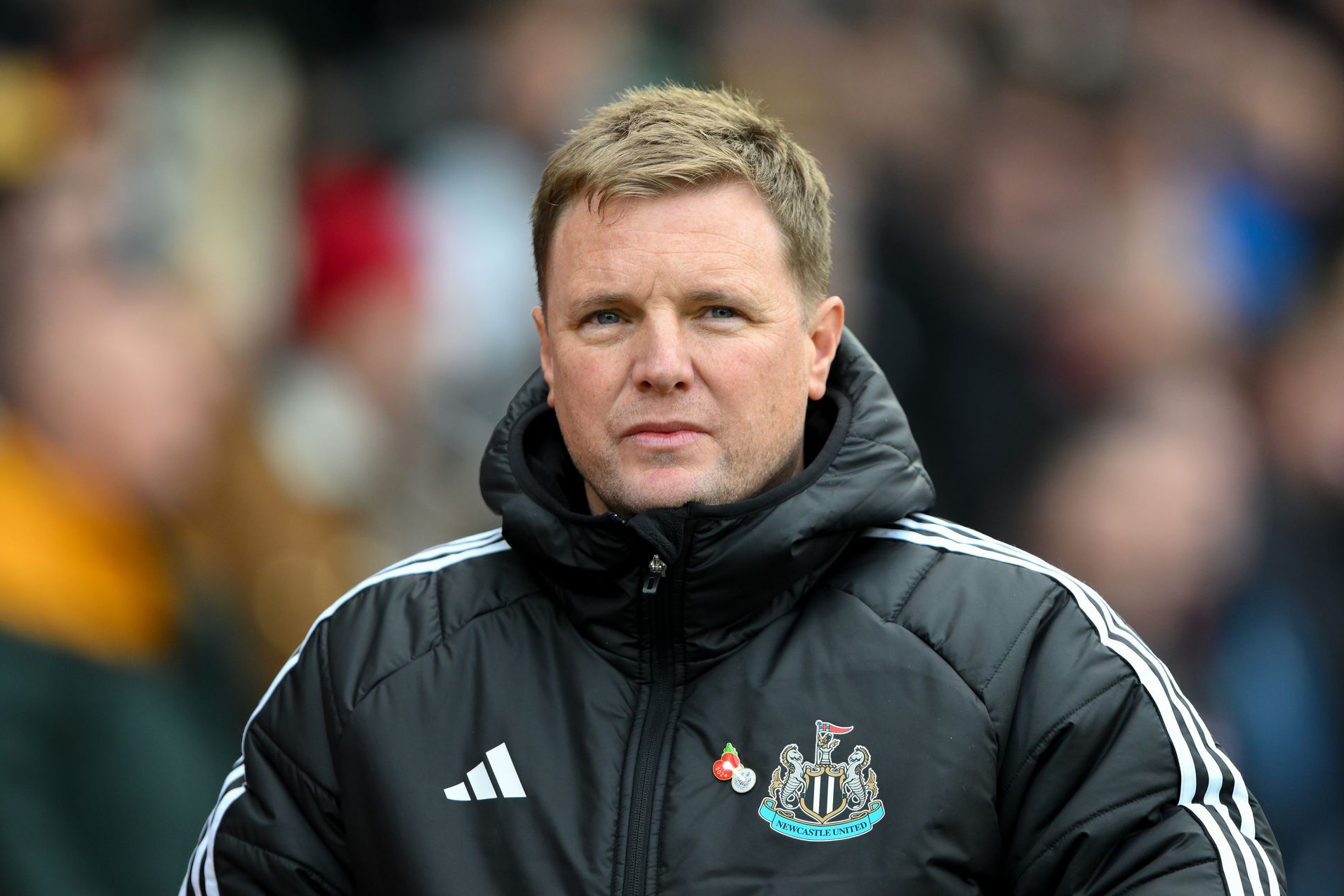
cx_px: 671
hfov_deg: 5.1
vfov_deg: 3.4
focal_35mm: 401
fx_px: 14971
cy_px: 448
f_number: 3.2
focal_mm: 400
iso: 1600
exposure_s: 1/1600
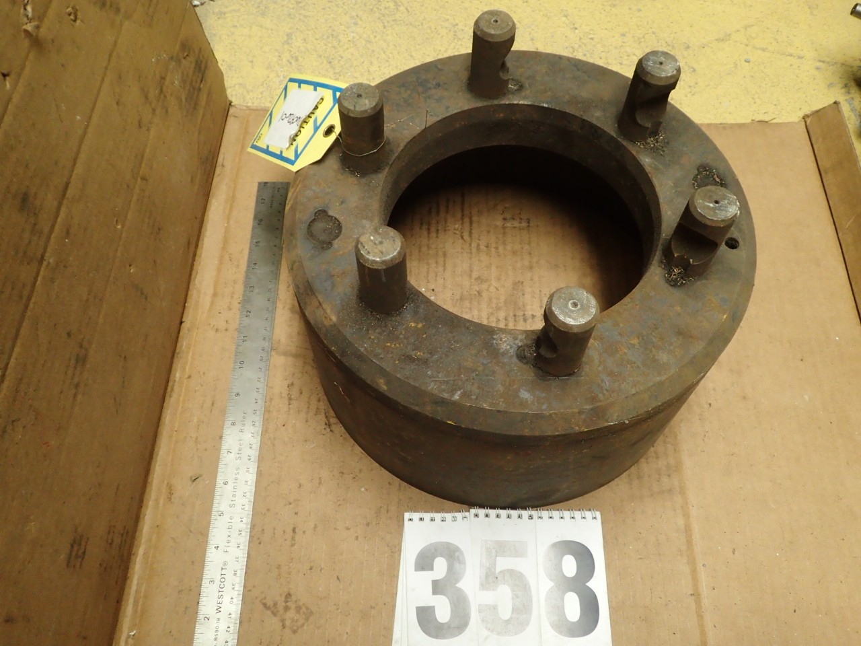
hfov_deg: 60.0
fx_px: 746
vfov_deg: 46.8
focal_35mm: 30
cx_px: 430
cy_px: 323
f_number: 2.3
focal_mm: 5.5
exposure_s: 1/30
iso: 400
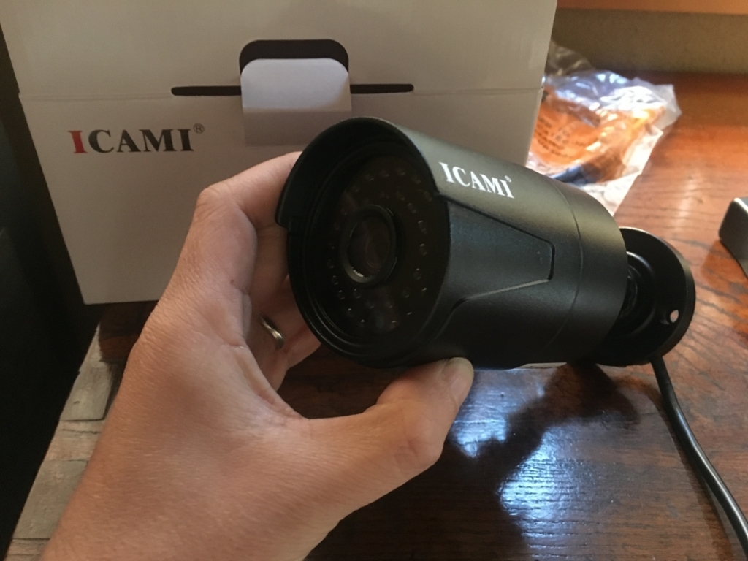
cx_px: 374
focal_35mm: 29
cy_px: 280
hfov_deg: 61.7
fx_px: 627
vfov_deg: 48.2
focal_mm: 4.15
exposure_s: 1/15
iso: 500
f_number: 2.2
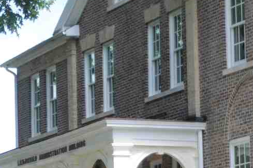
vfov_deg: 6.6
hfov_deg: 9.9
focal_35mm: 208
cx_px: 24
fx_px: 1460
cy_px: 159
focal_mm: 50
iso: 400
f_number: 1.8
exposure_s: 1/6400
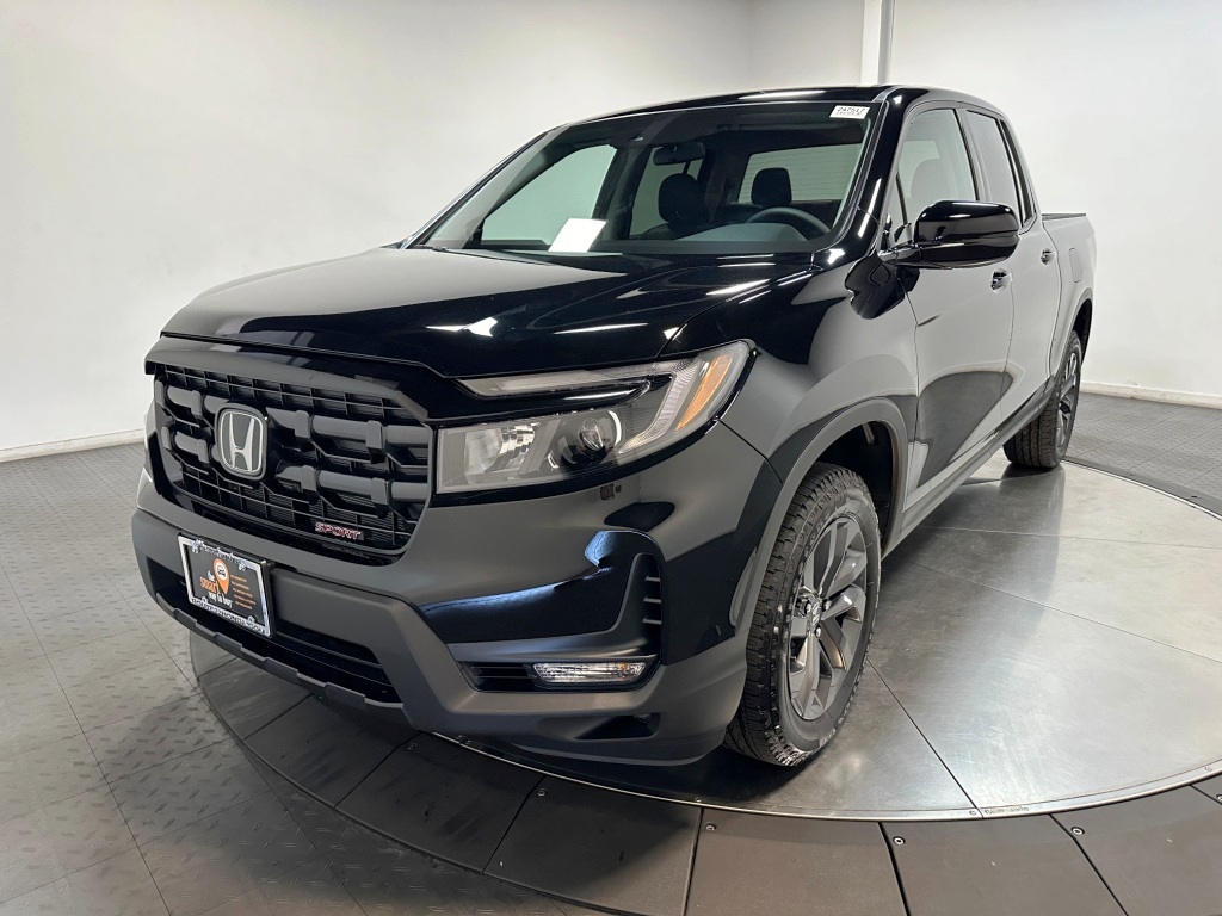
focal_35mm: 24
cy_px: 458
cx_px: 611
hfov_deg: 71.6
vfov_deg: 56.8
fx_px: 847
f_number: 1.78
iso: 400
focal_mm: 6.86
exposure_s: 1/60
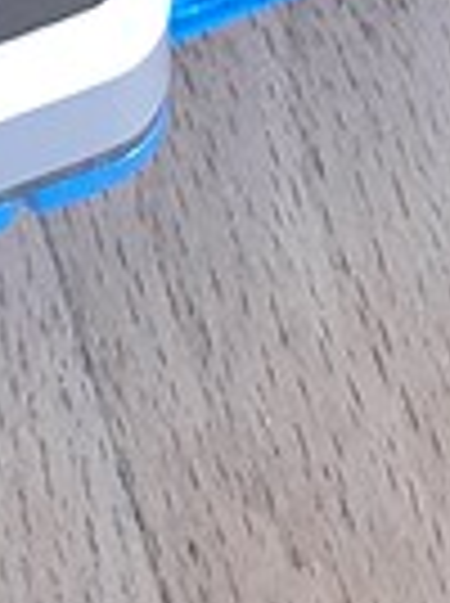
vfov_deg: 8.5
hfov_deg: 7.3
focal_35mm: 199
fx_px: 3460
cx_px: -248
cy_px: -1125
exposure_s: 1/50
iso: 200
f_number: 1.7
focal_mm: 3.92
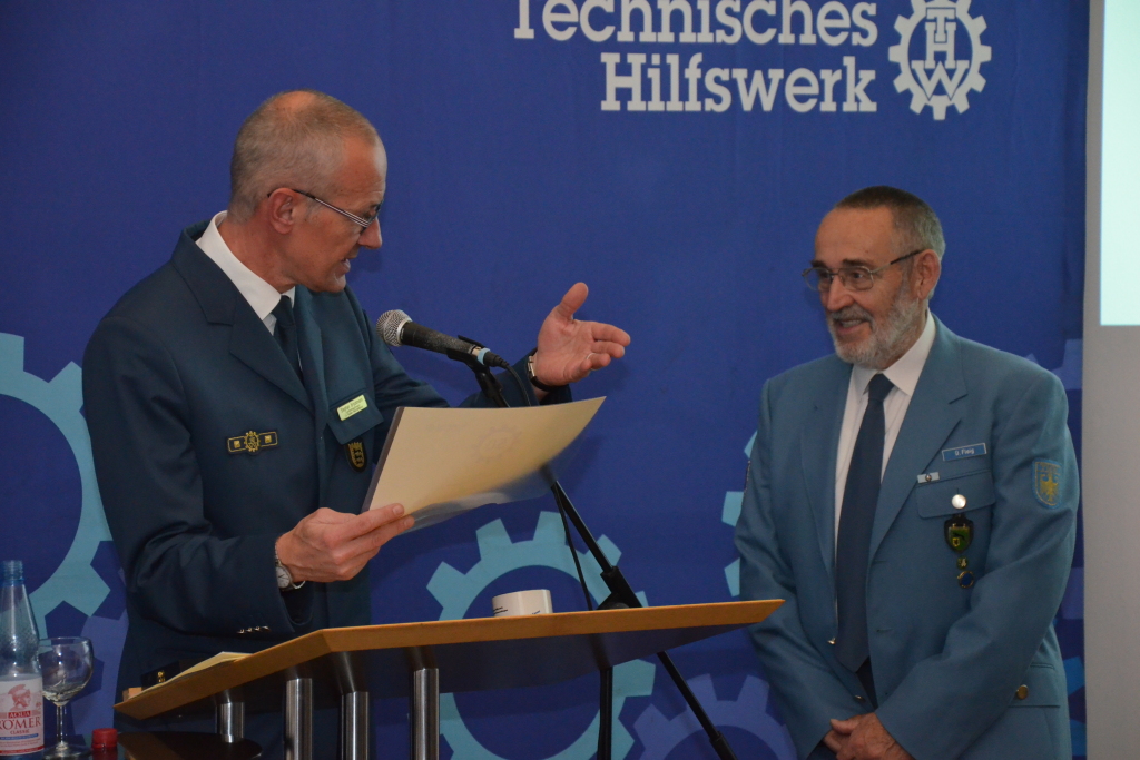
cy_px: 380
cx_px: 570
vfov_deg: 10.8
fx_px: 4038
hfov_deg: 16.1
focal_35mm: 128
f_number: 5.6
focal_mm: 85
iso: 3200
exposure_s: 1/60
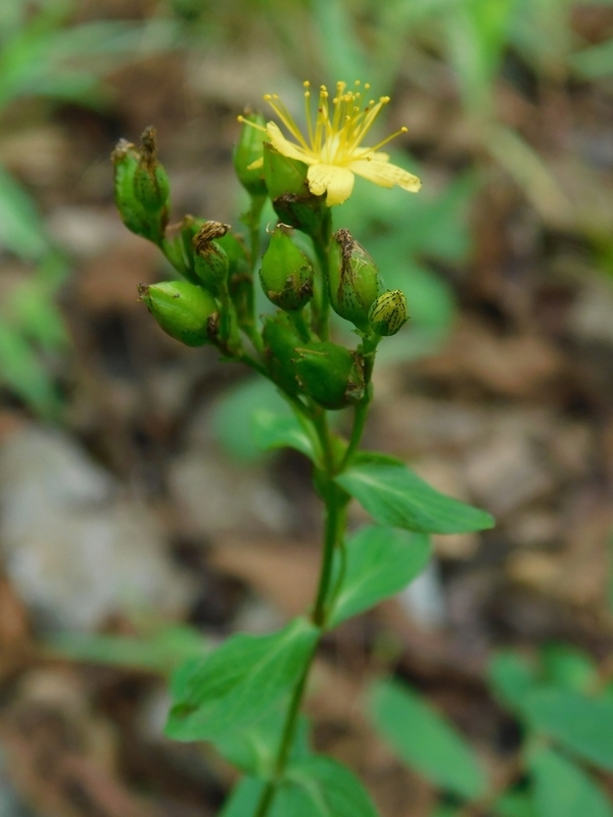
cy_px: 408
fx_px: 1204
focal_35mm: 51
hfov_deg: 28.6
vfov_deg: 37.5
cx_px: 306
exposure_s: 1/160
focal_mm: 9
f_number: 3.8
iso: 125
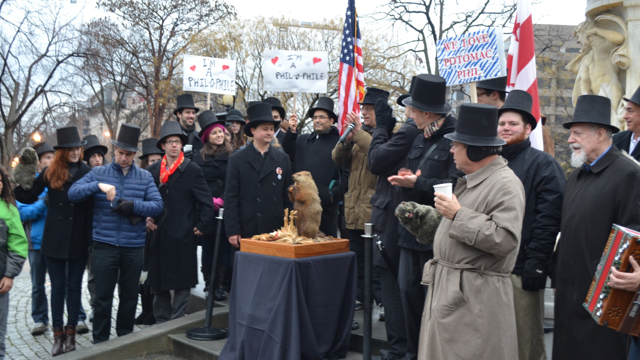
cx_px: 321
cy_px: 191
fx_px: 696
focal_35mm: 41
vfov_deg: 29.0
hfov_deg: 49.4
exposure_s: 1/25
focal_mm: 26
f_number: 4.2
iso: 400
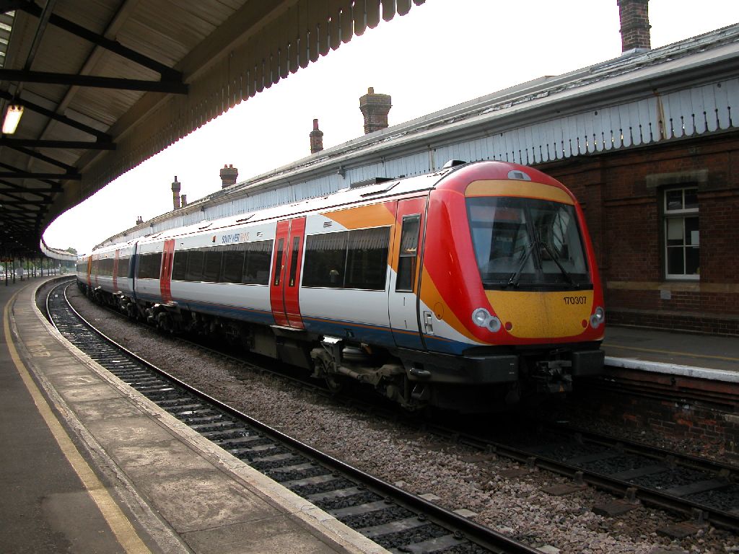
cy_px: 277
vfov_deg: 40.7
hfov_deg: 52.6
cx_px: 370
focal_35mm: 35
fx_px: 747
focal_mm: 8.9
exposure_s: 1/81
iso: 100
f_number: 3.2
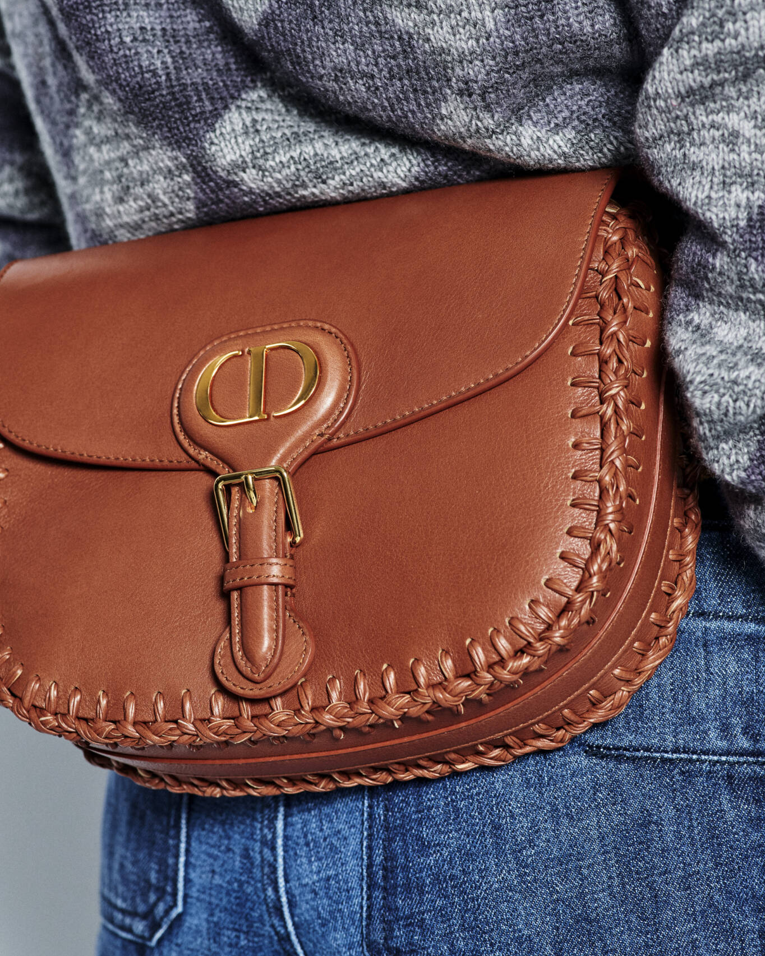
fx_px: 4189
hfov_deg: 10.4
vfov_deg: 13.0
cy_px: 478
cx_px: 274
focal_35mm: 148
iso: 400
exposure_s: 1/250
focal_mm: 105
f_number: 8
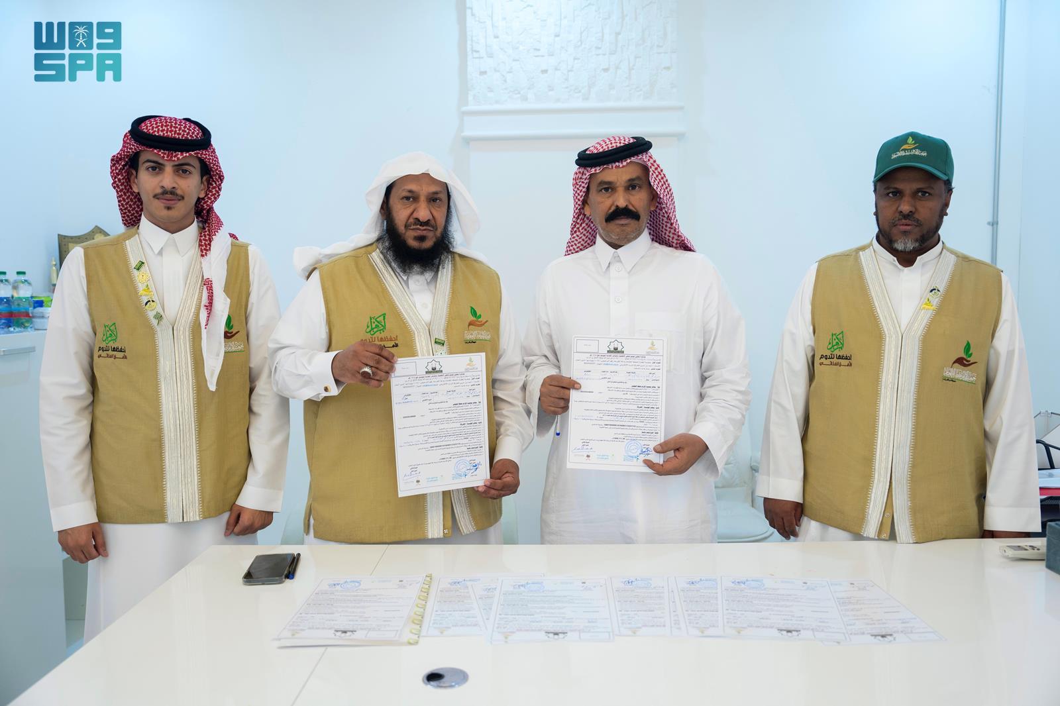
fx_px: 854
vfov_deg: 44.9
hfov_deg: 63.7
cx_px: 530
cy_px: 353
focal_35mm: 29
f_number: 2.8
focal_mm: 29
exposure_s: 1/100
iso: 640
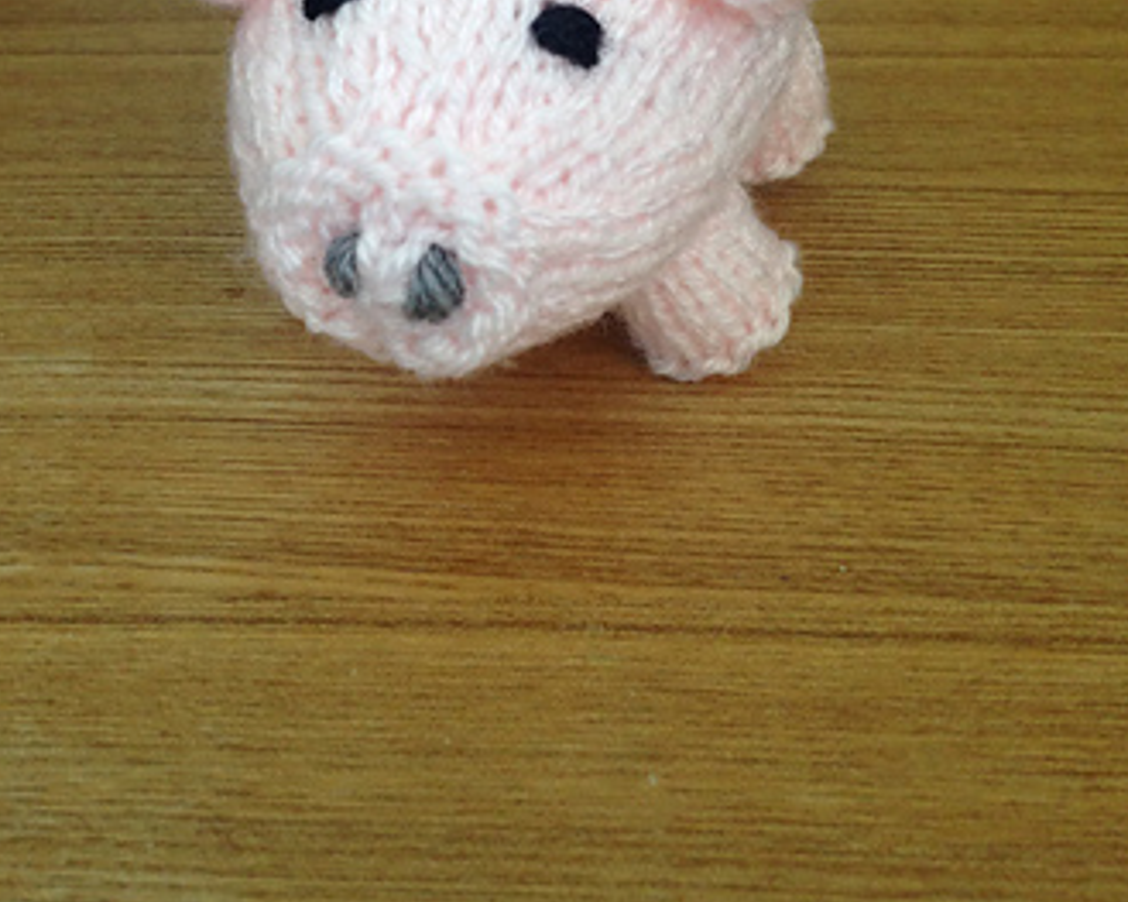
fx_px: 1635
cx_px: 506
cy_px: 72
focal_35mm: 49
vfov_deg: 29.4
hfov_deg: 38.0
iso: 125
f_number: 2.4
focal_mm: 4.12
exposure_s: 1/20
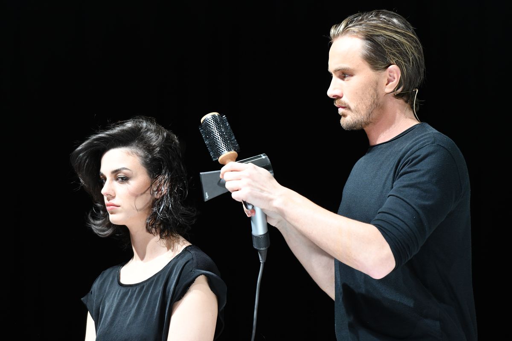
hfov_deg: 11.1
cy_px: 170
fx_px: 2631
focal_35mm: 185
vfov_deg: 7.4
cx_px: 256
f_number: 4
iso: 2000
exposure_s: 1/250
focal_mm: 185
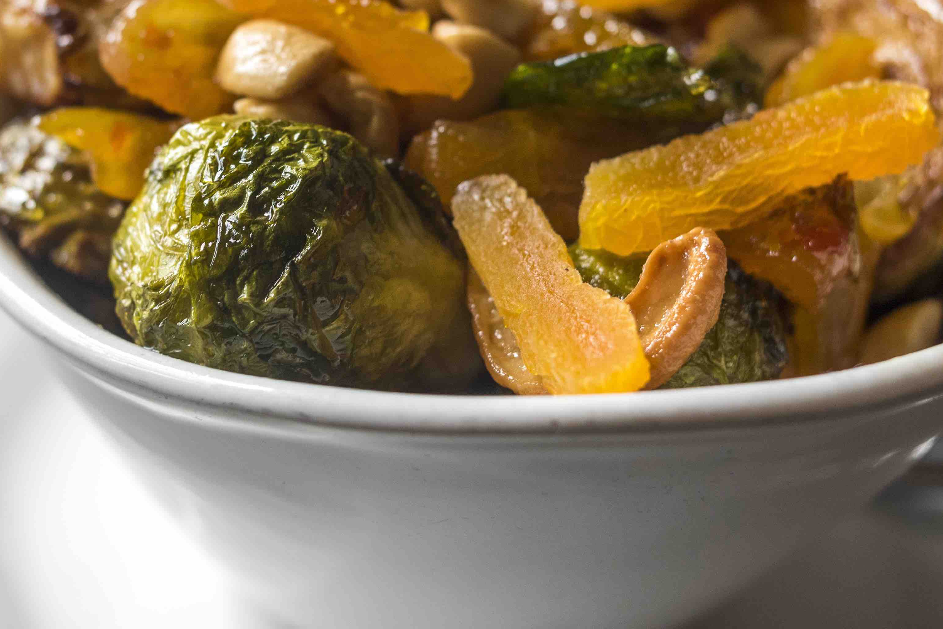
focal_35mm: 84
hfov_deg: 24.1
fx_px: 2201
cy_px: 189
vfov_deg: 16.2
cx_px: 302
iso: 500
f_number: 5
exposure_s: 1/80
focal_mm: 35
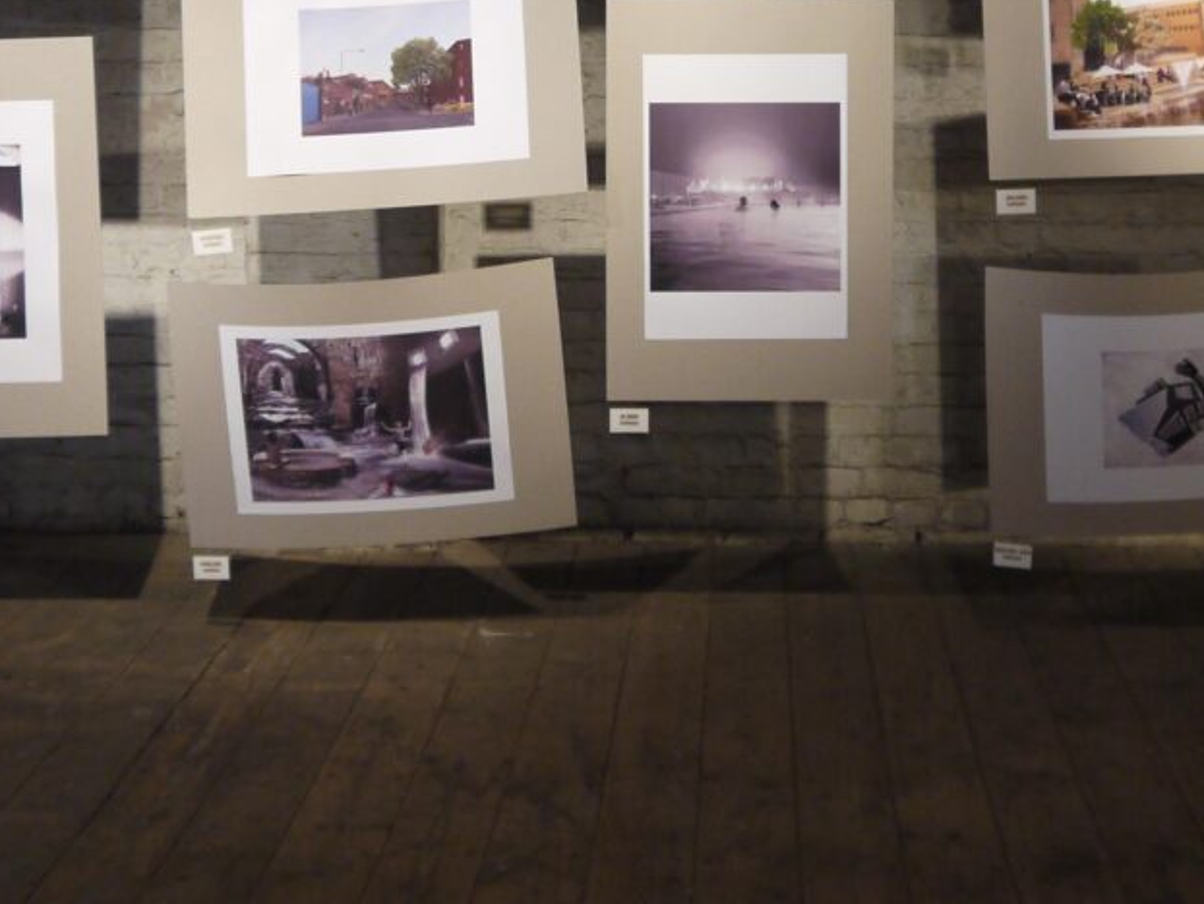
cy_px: 64
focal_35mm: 66
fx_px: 2296
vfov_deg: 21.7
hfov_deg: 29.3
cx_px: 719
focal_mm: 14
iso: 400
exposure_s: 1/15
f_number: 3.5
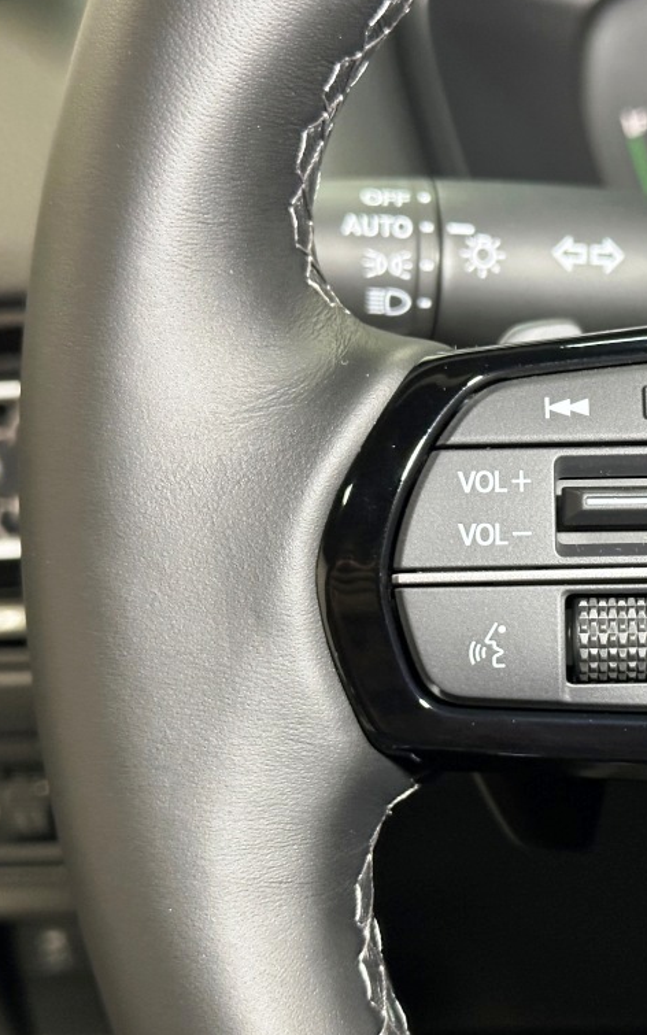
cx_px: 643
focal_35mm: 69
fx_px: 1946
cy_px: 522
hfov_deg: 18.4
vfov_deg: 29.8
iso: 500
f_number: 1.78
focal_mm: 6.86
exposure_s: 1/30
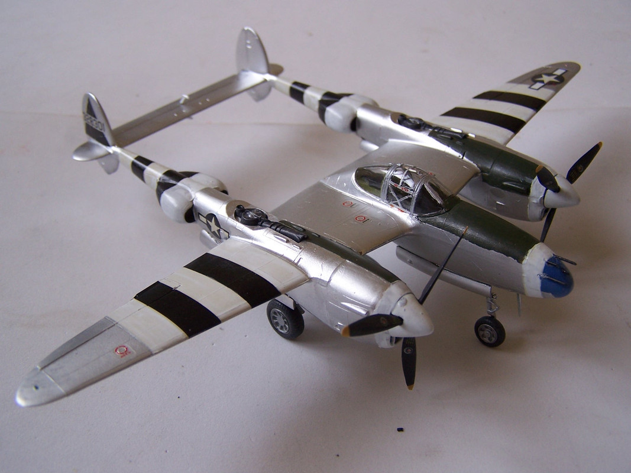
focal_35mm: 38
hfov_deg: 49.0
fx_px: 693
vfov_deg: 37.7
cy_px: 236
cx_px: 316
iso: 80
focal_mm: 6.3
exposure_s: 1/60
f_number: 2.8
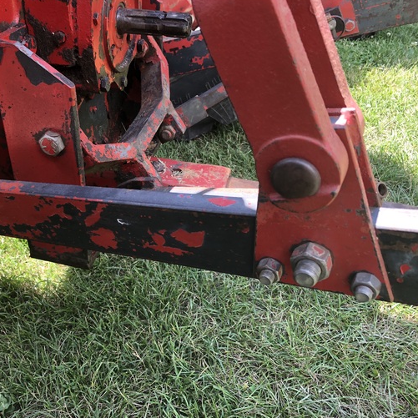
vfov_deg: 48.4
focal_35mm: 34
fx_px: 464
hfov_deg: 47.9
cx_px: 149
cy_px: 206
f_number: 1.8
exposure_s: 1/120
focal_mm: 3.99
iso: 40
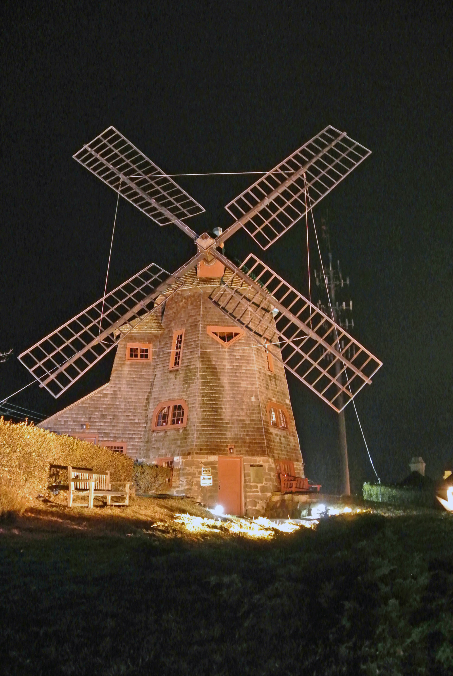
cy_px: 338
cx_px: 226
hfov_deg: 48.1
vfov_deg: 67.3
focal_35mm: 27
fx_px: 508
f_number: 3.5
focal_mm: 10
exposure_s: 1/6
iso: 3200
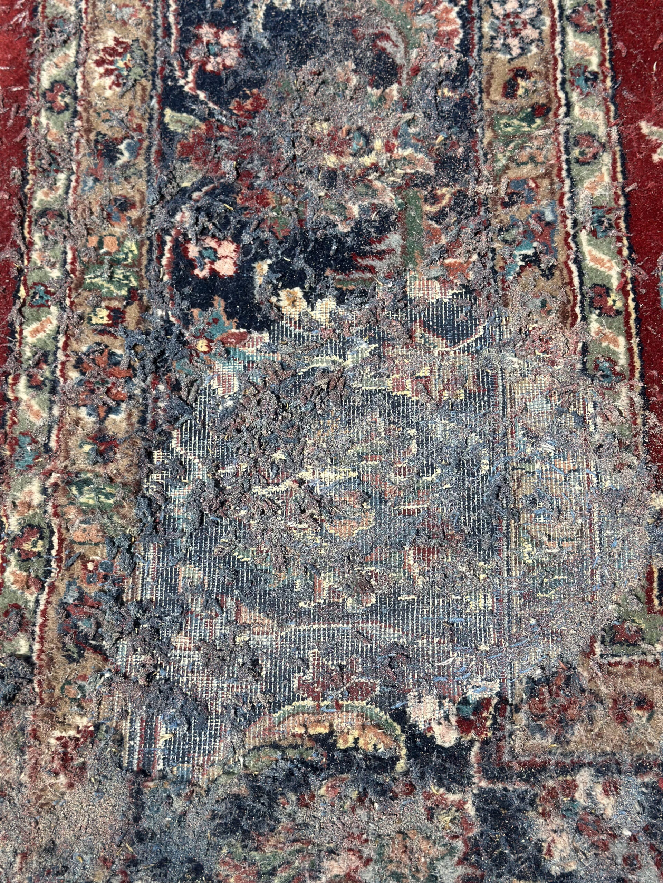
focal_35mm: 48
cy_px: 442
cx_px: 332
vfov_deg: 39.7
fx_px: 1226
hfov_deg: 30.3
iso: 80
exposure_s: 1/5000
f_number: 1.78
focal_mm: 6.86
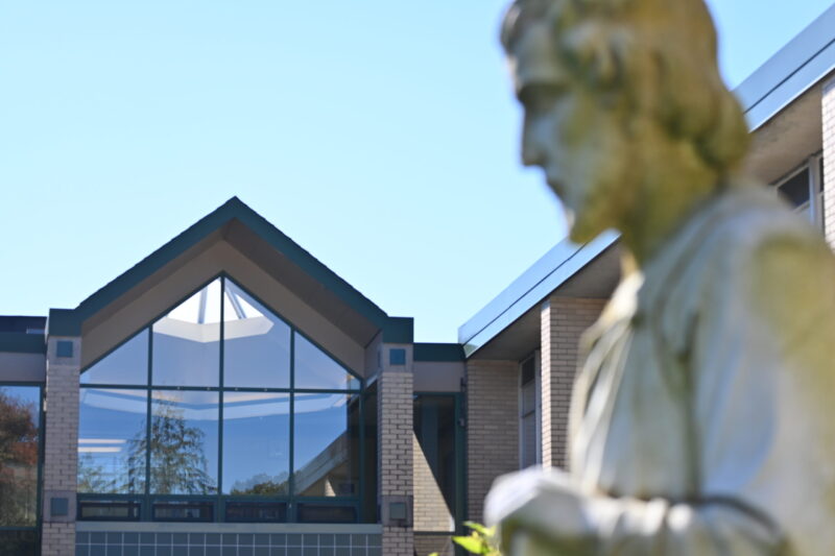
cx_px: 418
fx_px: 2296
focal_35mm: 99
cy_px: 278
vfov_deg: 13.8
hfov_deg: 20.6
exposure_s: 1/400
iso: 100
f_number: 5
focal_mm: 66
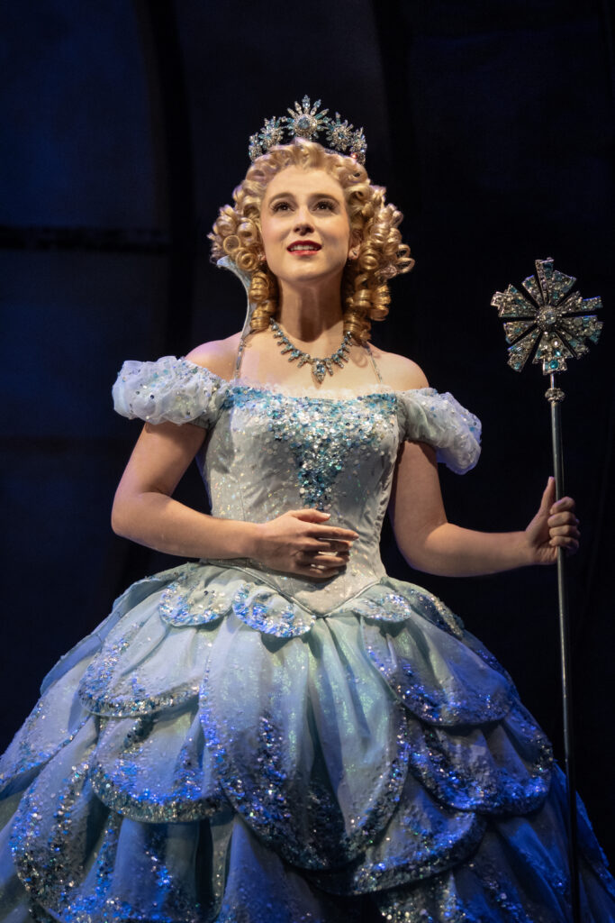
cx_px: 308
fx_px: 3637
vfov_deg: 14.4
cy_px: 462
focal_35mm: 142
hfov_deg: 9.7
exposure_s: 1/400
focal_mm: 95
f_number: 4
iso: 1600
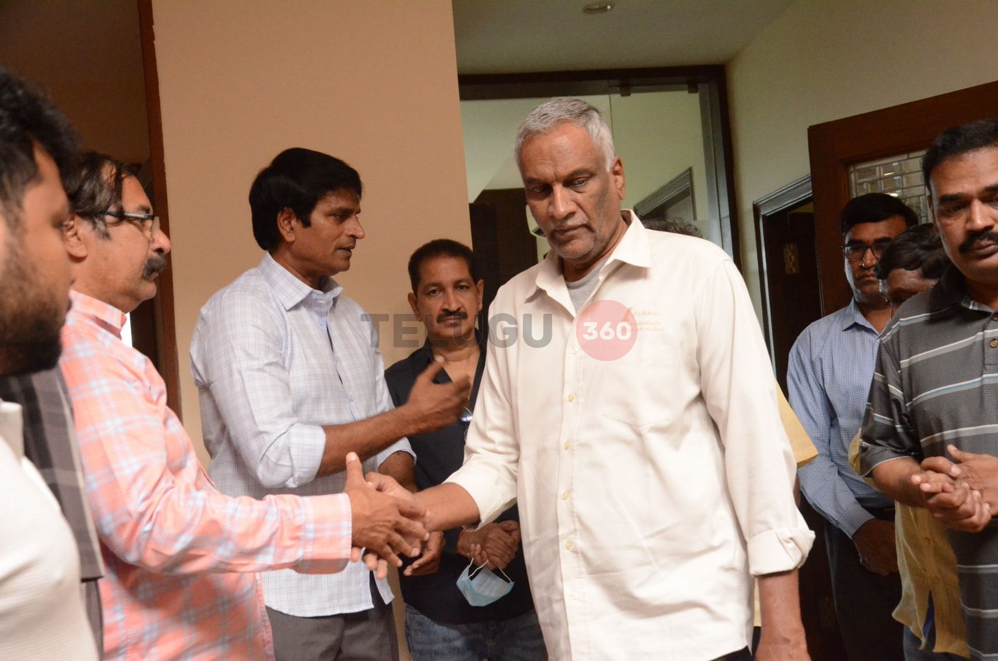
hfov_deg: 46.5
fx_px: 1162
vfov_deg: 31.8
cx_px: 499
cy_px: 330
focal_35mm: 42
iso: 5000
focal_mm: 28
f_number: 6.3
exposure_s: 1/100
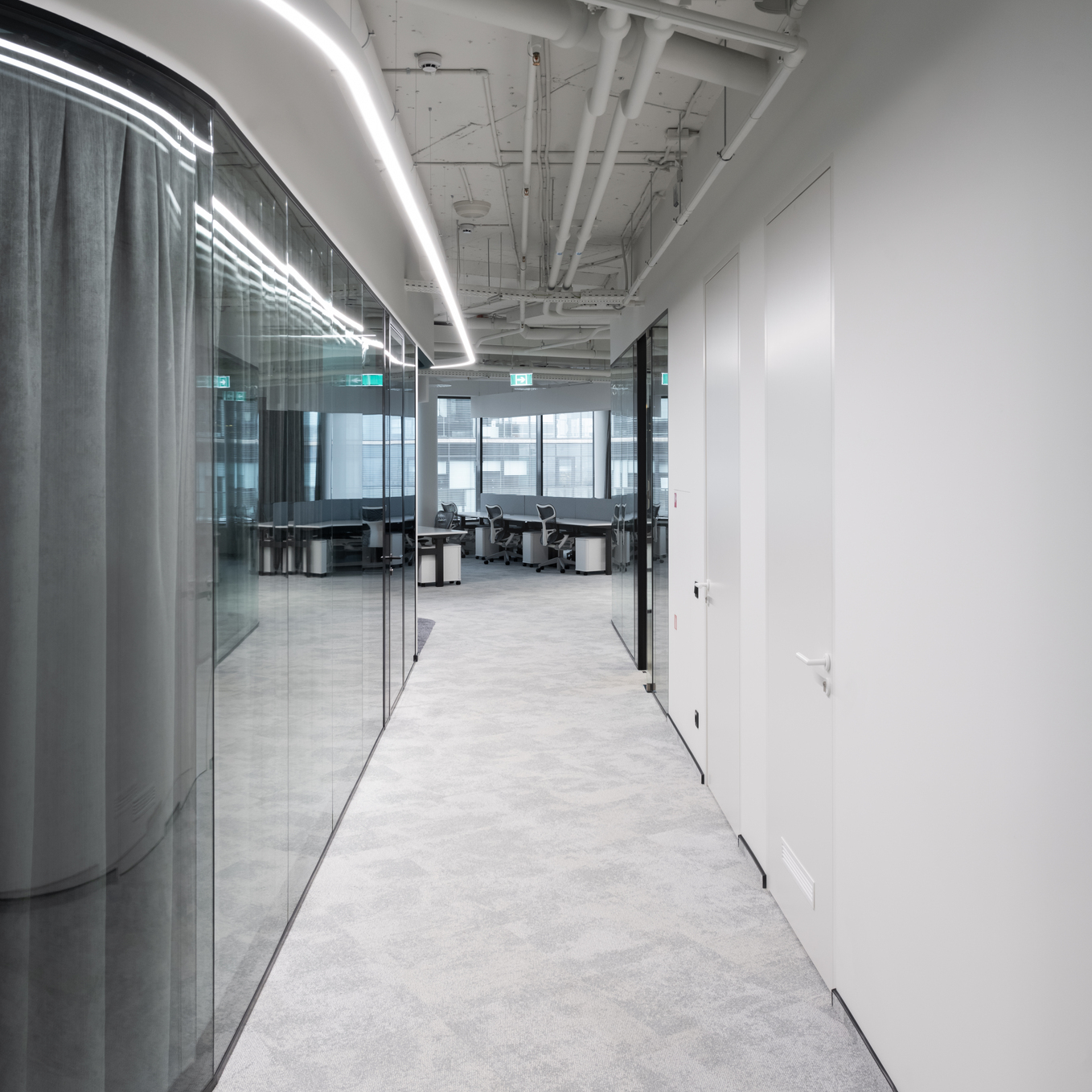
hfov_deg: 52.5
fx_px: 1106
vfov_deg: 52.3
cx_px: 540
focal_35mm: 31
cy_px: 451
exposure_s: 1/5
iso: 400
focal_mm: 24
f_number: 9
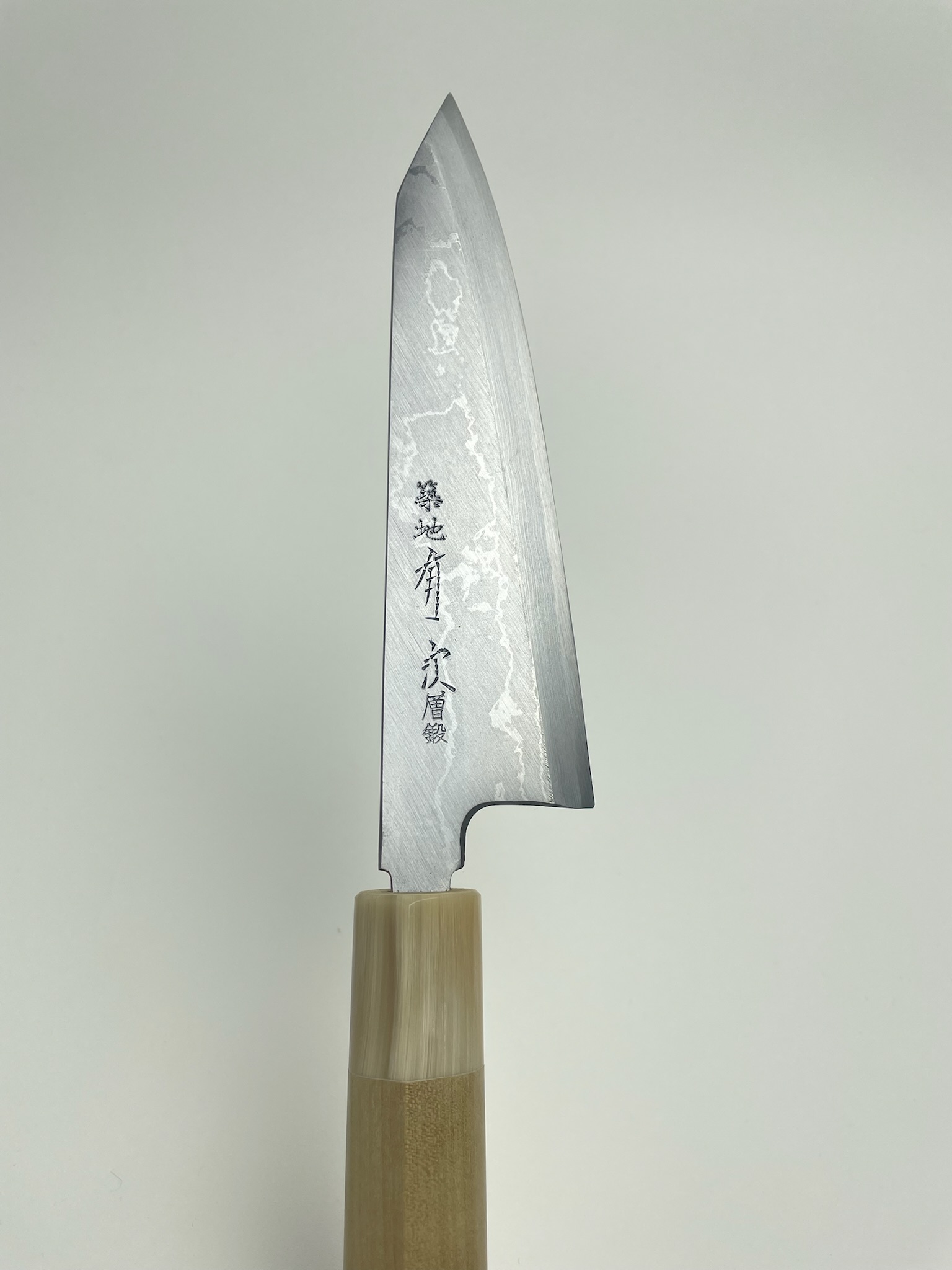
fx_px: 953
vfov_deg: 67.3
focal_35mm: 26
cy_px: 635
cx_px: 476
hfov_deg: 53.1
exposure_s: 1/483
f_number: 1.6
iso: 32
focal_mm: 4.2
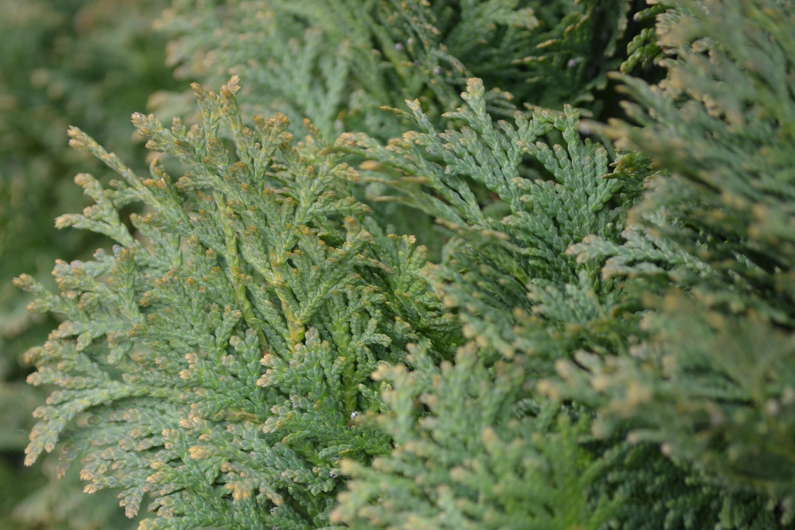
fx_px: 8414
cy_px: 369
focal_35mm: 381
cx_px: 292
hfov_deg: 5.4
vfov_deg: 3.6
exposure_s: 1/250
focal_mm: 180
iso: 450
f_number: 5.6
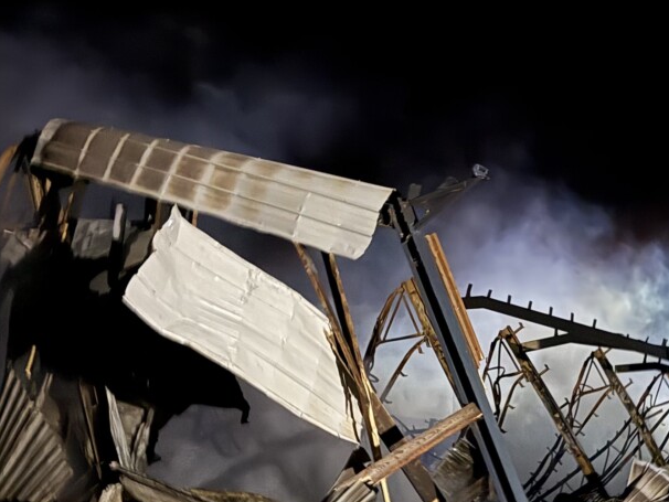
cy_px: 346
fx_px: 1102
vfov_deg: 25.5
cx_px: 491
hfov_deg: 33.2
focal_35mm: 57
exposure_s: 1/5
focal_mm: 6.76
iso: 1600
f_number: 1.78
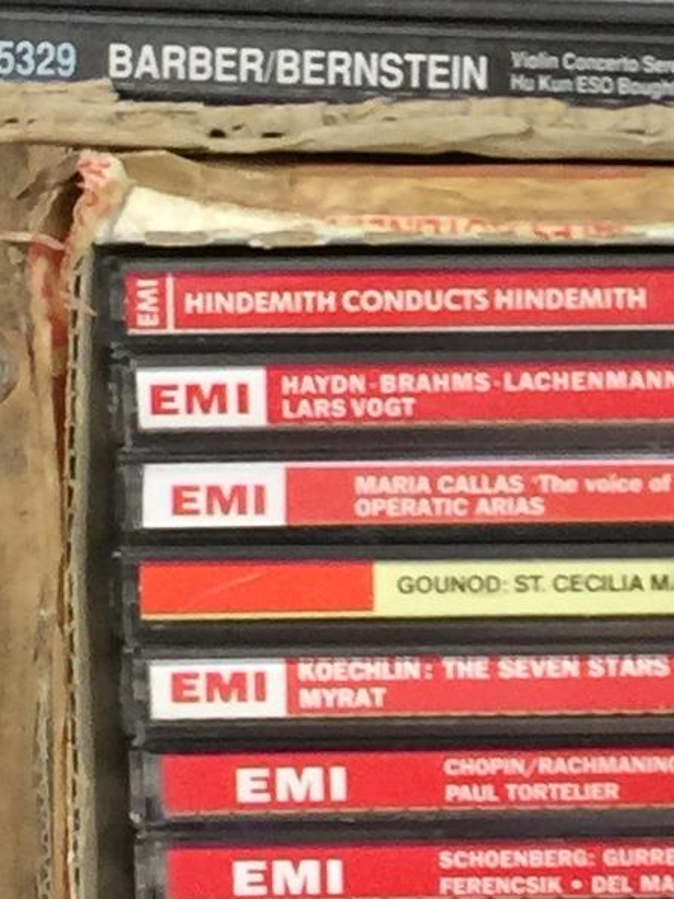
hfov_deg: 9.2
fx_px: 4129
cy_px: 169
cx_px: 774
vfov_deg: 12.4
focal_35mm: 159
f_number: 2.2
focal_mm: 4.15
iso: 64
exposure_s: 1/17
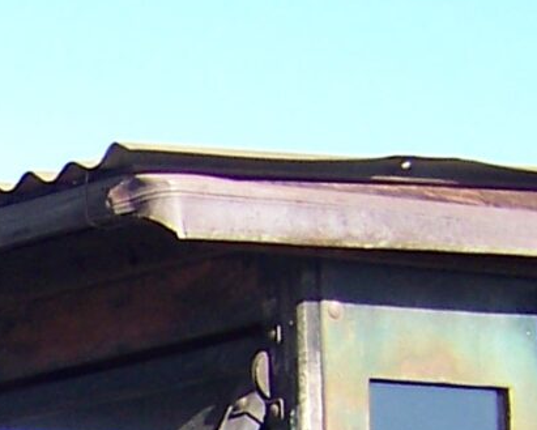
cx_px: -613
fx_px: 3481
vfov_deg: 6.6
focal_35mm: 219
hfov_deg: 8.3
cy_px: 1157
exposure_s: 1/320
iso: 64
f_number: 2.8
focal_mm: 5.85
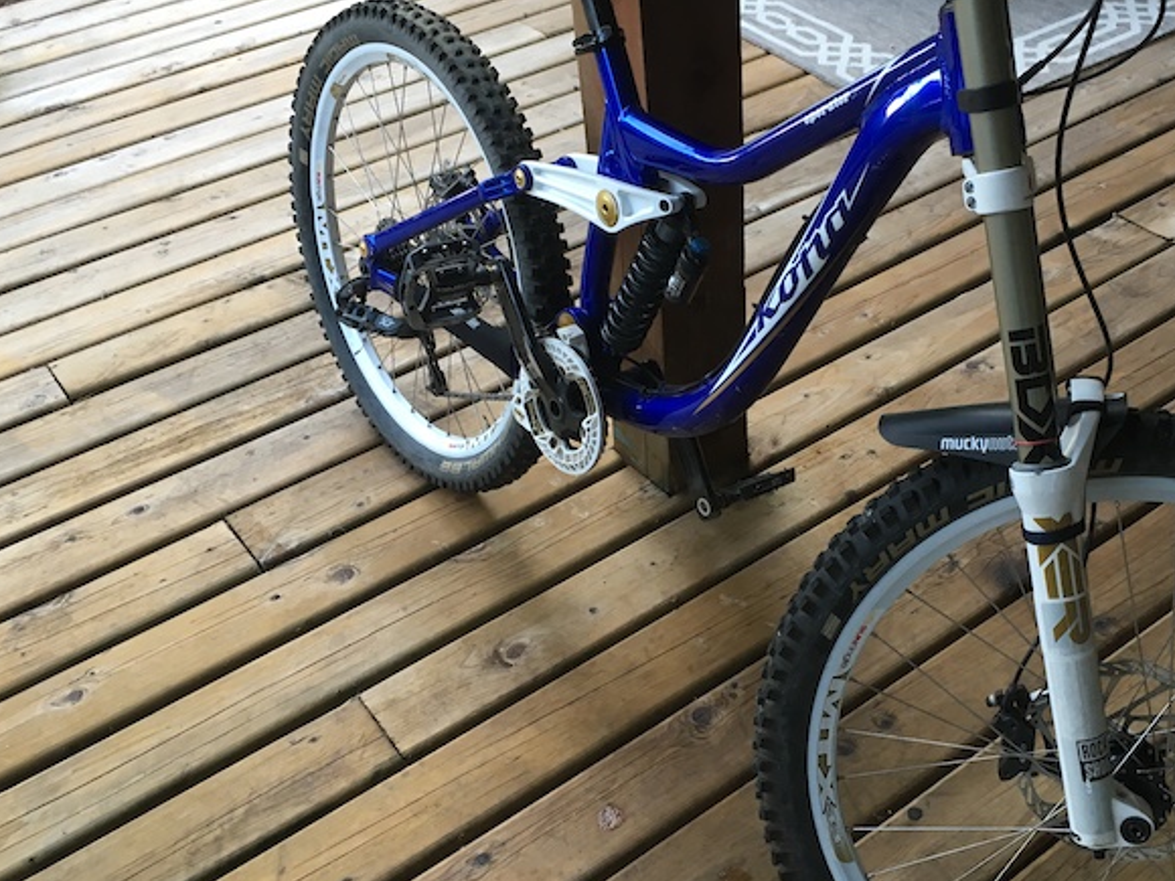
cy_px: 437
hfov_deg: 46.4
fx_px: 1358
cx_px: 735
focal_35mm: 40
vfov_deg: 36.0
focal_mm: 4.15
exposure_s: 1/30
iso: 50
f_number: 2.2
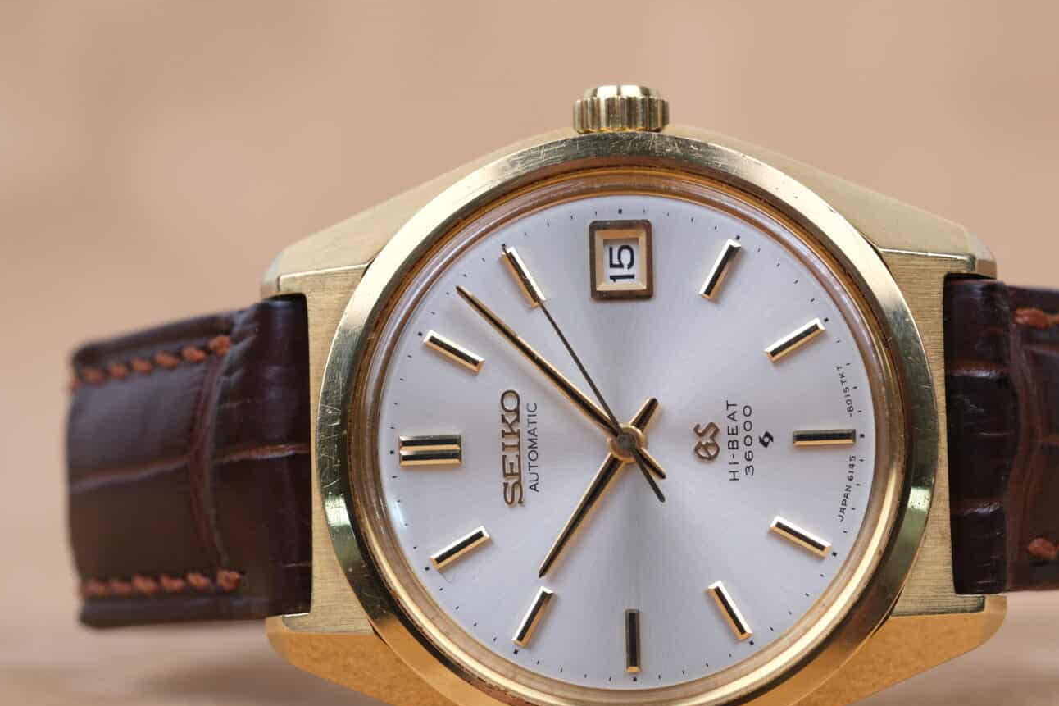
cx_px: 623
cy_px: 416
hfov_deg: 19.1
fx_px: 3147
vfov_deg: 12.8
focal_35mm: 107
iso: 500
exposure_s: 1/100
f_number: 7.1
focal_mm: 60
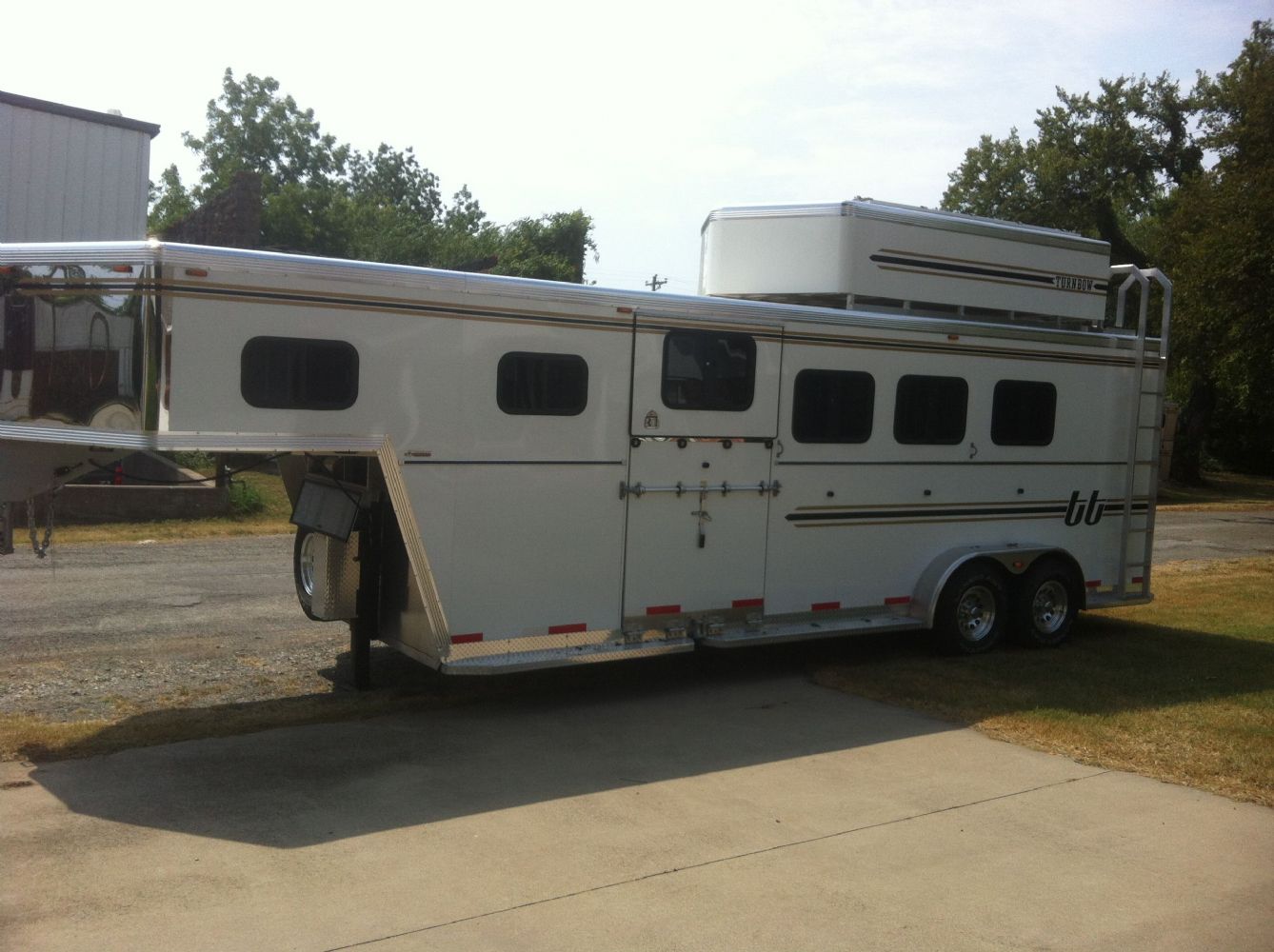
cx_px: 637
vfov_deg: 40.6
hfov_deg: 52.7
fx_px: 1287
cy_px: 476
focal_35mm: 35
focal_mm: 3.85
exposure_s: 1/1676
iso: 80
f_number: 2.8
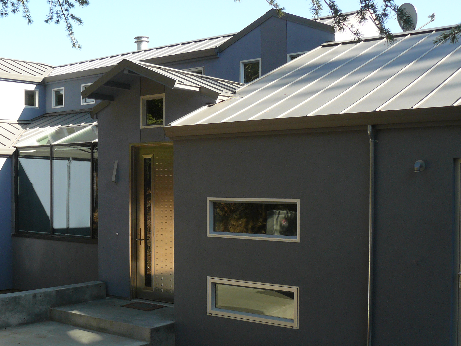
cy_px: 208
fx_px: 666
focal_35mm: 50
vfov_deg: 29.0
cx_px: 151
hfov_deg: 37.7
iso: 100
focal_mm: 6.2
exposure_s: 1/250
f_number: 4
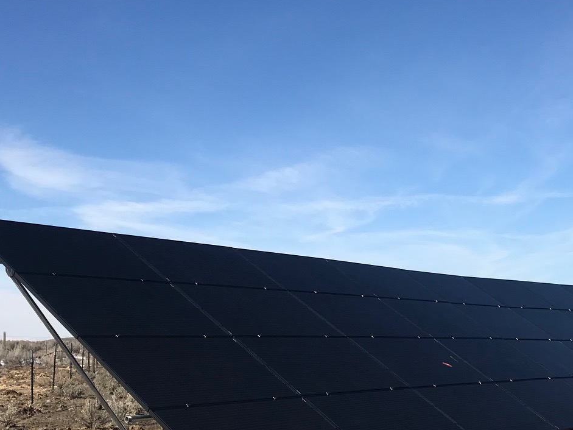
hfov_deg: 31.4
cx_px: 457
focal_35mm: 60
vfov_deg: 24.1
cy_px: 336
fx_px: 993
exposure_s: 1/3546
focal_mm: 3.99
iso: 20
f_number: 1.8
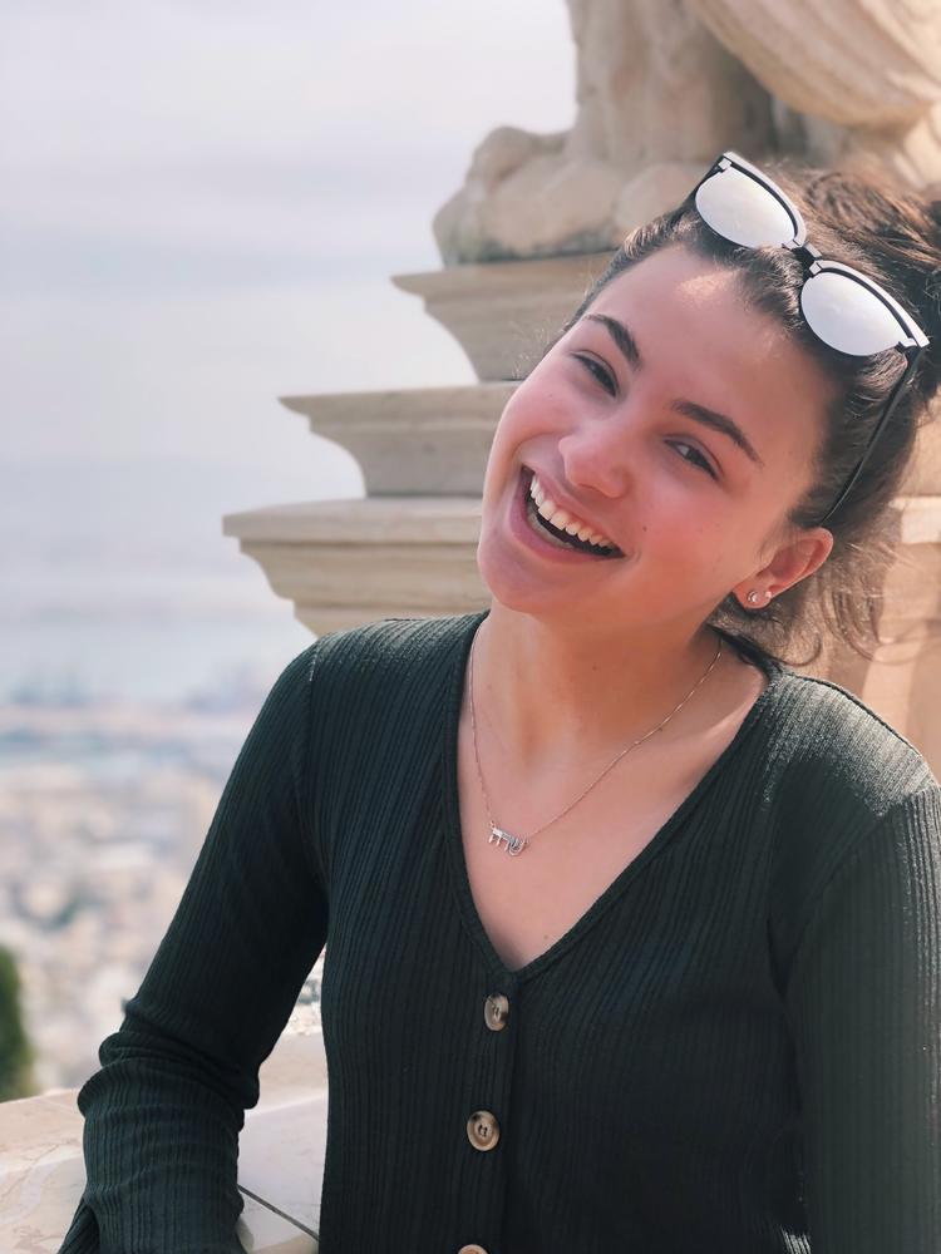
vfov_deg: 33.8
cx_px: 470
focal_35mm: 57
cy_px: 627
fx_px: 2066
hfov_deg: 25.7
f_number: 2.8
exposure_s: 1/331
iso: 20
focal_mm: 6.6
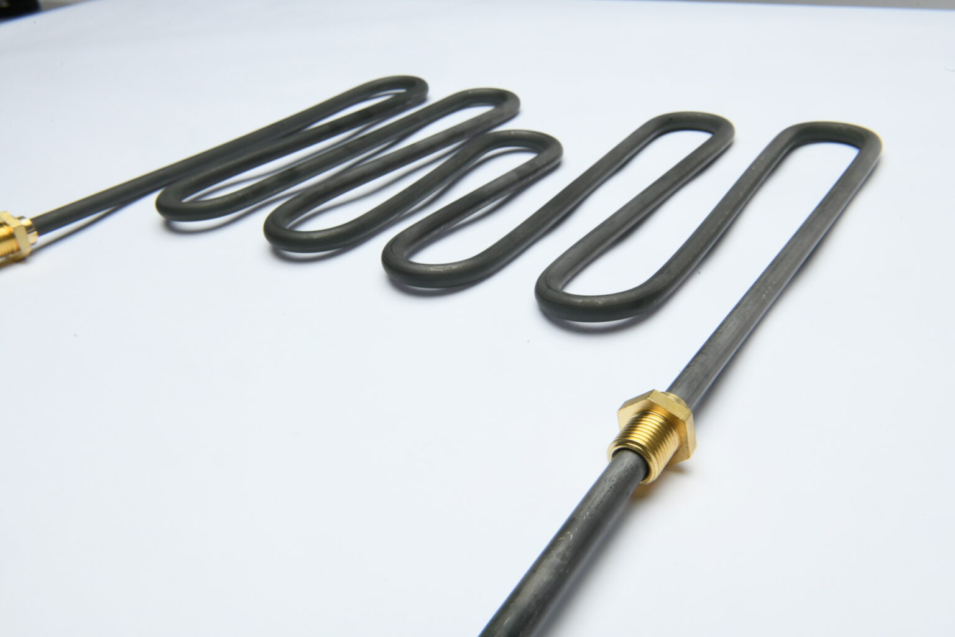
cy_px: 318
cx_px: 478
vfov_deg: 36.9
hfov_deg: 53.1
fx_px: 955
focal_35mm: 36
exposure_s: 1/200
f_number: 22
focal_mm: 36
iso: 640
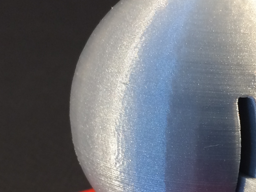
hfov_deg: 20.2
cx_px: 233
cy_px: 230
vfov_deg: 15.0
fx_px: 703
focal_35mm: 95
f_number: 2.2
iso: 64
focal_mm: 4.15
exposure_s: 1/30
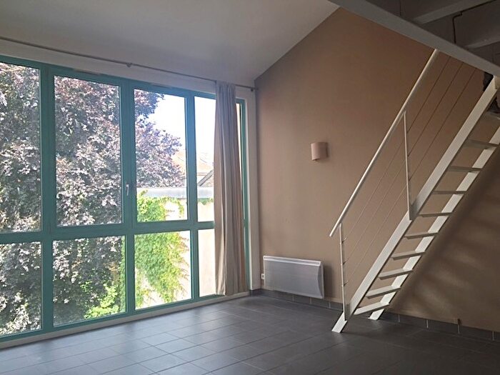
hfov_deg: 61.7
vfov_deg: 48.2
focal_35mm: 29
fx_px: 419
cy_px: 188
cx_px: 250
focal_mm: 4.15
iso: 32
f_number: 2.2
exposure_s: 1/123
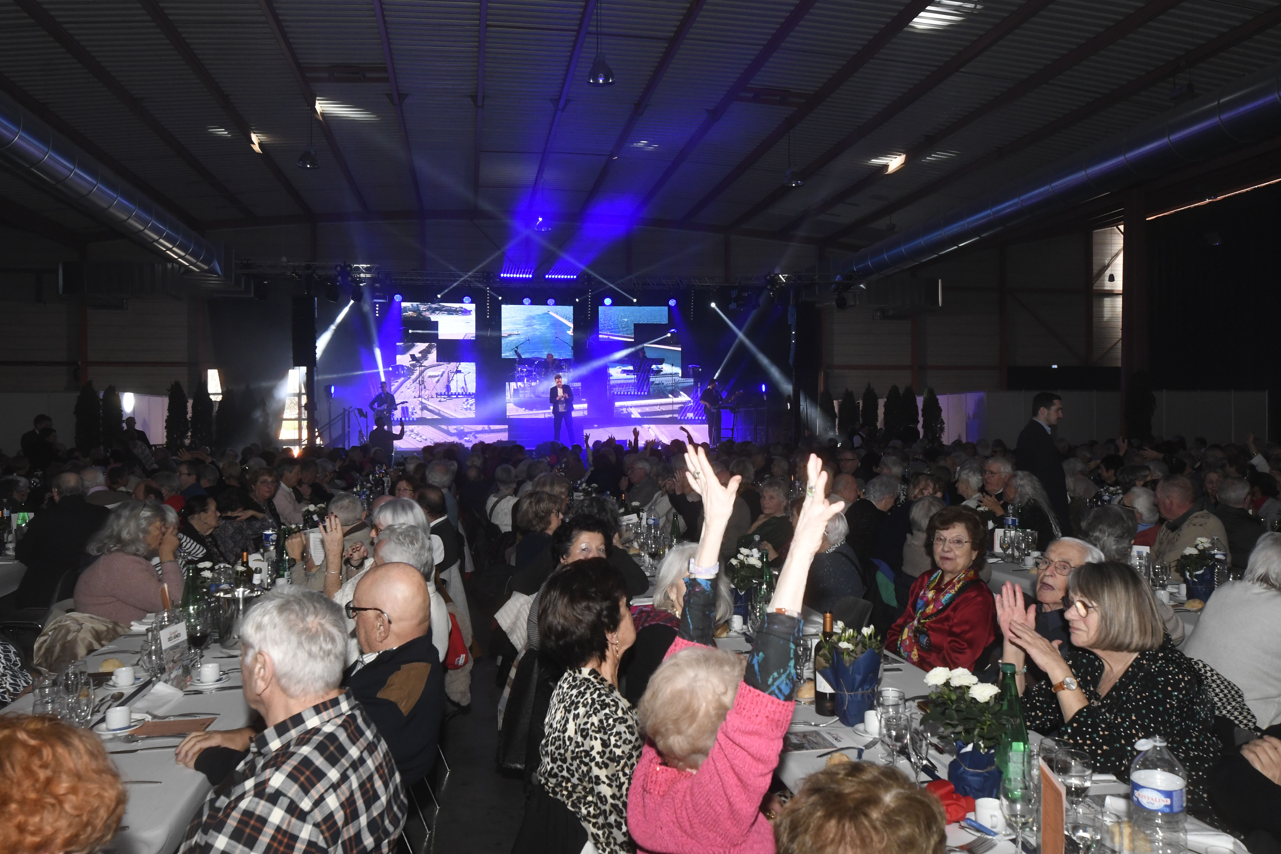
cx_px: 640
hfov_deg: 67.4
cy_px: 427
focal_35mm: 27
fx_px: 961
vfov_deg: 47.9
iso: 2000
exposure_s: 1/250
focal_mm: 18
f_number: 8
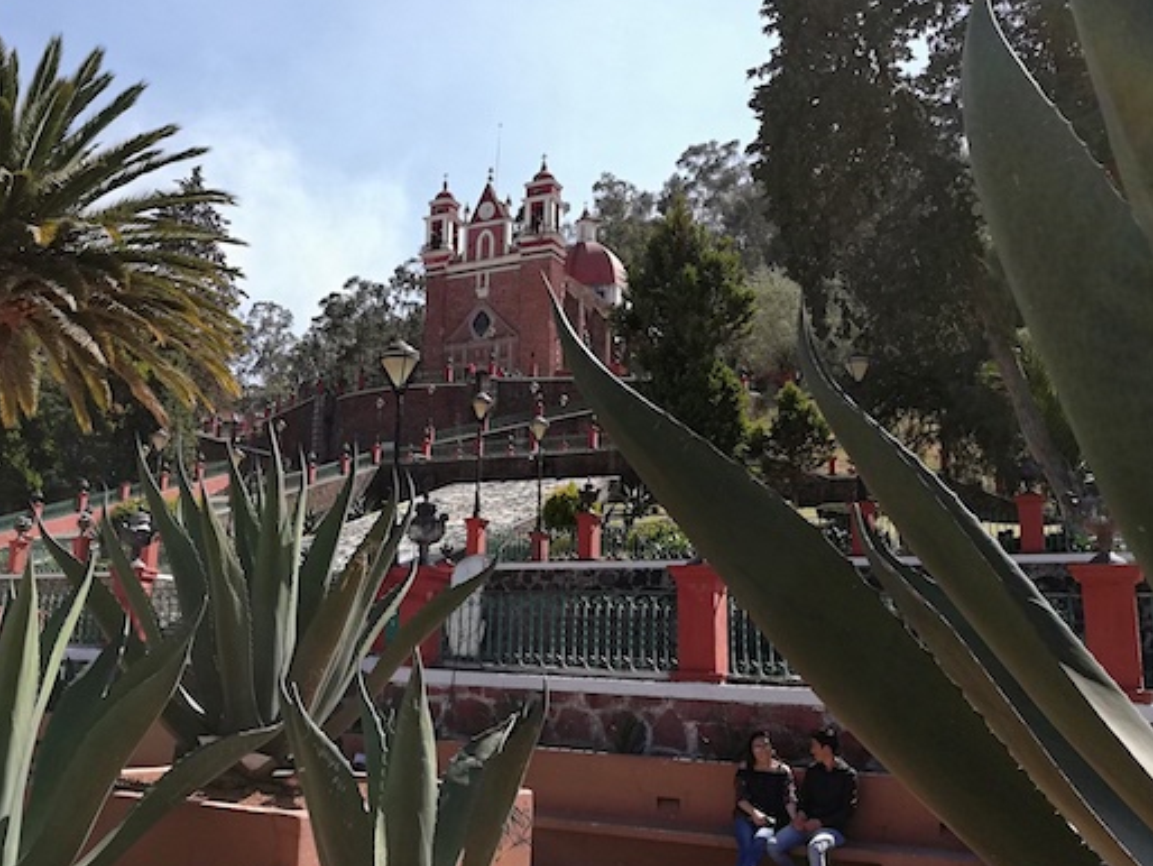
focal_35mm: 36
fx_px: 1200
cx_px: 422
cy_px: 384
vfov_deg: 39.6
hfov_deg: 50.7
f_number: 2.2
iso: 50
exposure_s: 1/722
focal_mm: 3.81
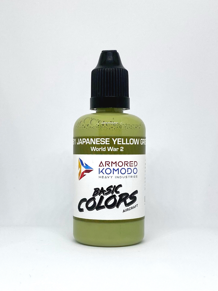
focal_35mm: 26
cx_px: 109
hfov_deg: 53.1
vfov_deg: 67.3
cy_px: 146
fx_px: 218
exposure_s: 1/293
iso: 32
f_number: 1.8
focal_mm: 4.25
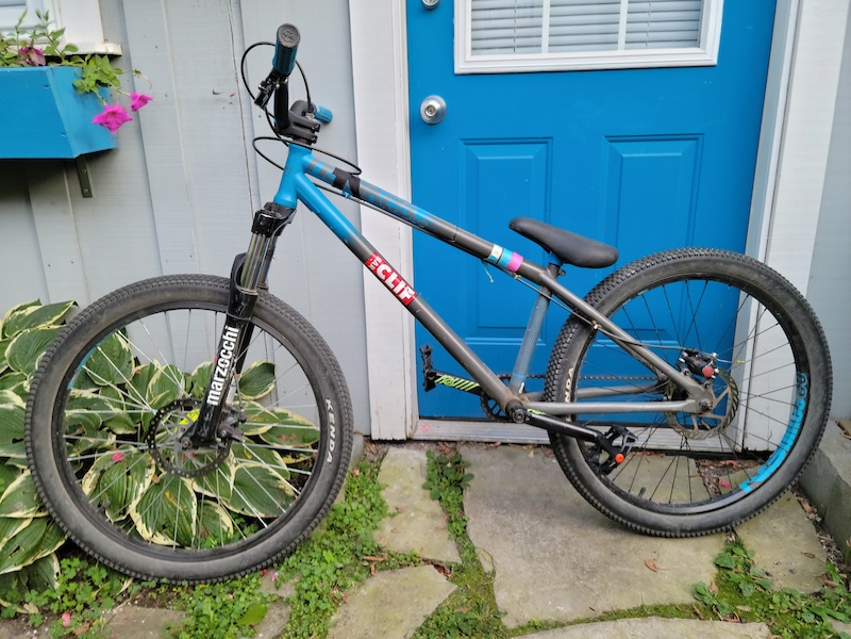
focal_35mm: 28
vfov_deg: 49.7
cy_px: 320
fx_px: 688
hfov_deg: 63.4
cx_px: 426
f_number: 2
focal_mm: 5.9
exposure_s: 1/59
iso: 160
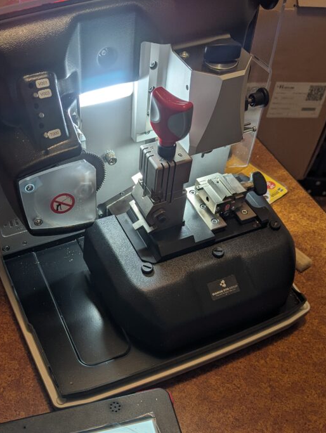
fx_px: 451
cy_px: 291
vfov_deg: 50.3
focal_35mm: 36
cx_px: 116
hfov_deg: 39.4
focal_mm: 6.81
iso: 42
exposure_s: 1/40
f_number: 1.85
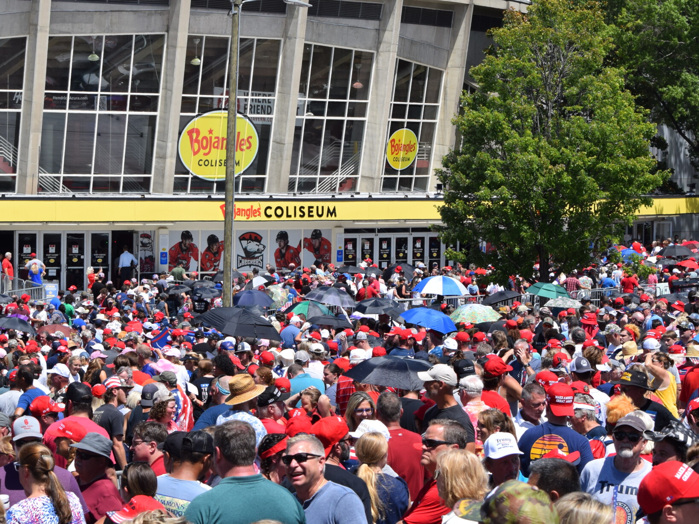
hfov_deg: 15.9
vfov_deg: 12.0
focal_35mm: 124
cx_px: 396
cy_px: 196
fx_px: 2499
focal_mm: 55
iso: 200
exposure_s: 1/400
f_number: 10
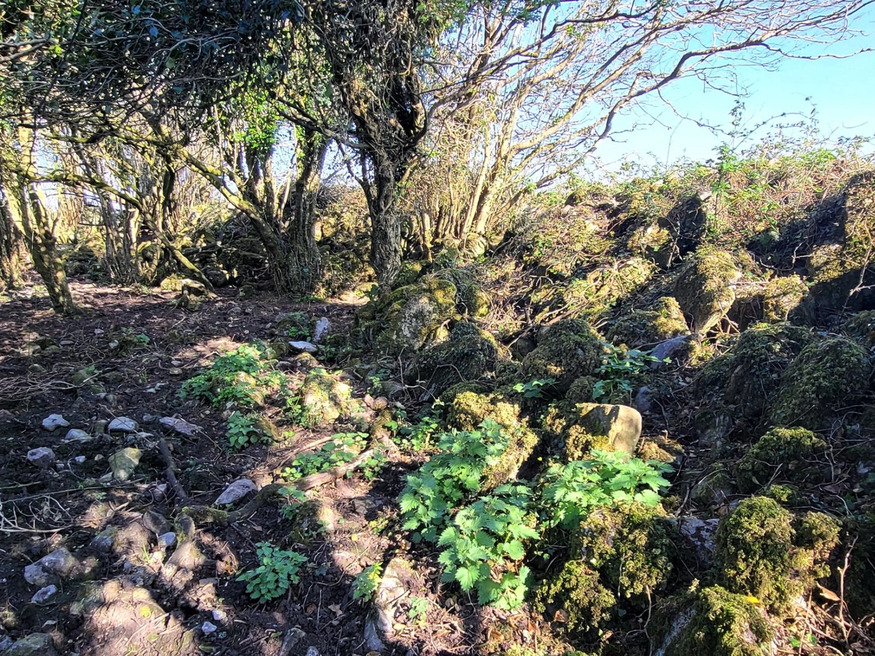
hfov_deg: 73.9
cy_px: 386
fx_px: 581
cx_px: 452
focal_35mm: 23
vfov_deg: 58.5
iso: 40
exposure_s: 1/100
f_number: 2.2
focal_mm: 1.74
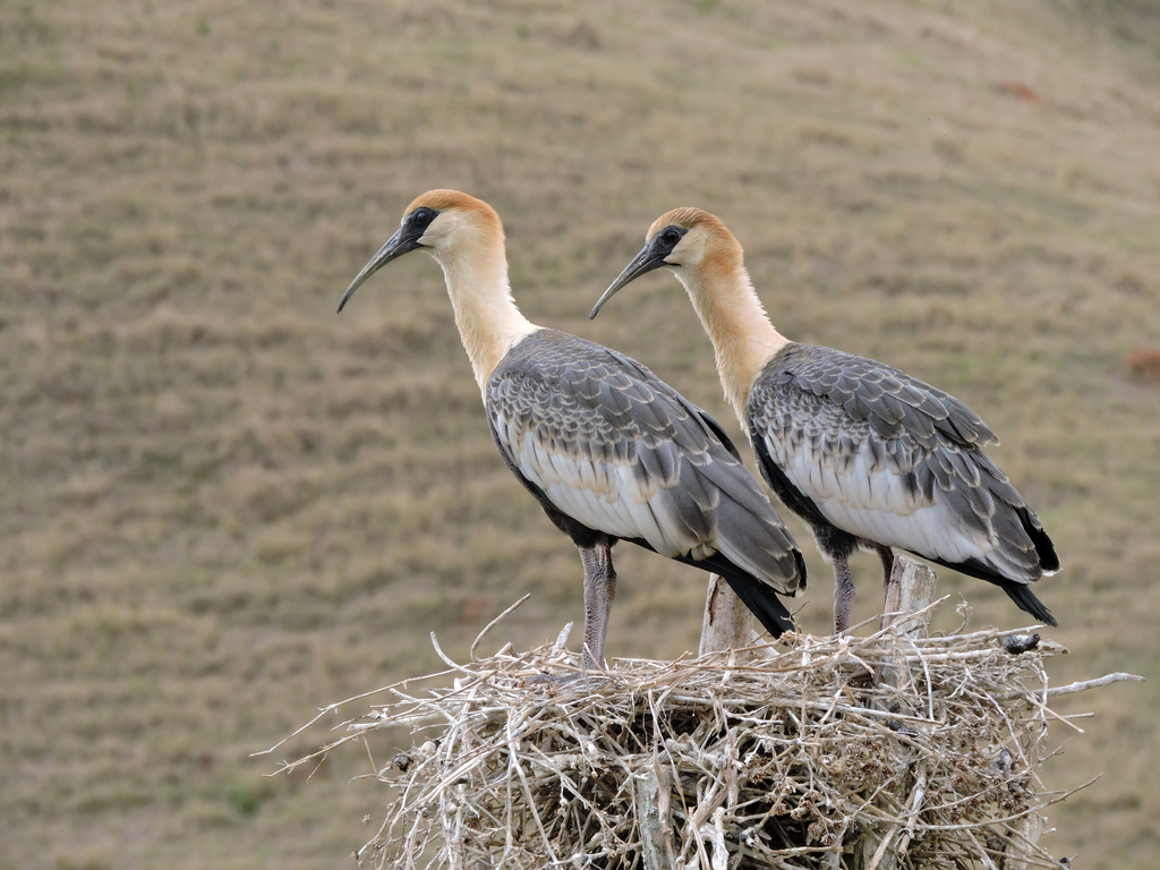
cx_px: 580
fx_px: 18431
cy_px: 435
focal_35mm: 550
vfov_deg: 2.7
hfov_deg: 3.6
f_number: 8
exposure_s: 1/160
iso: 200
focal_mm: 98.5
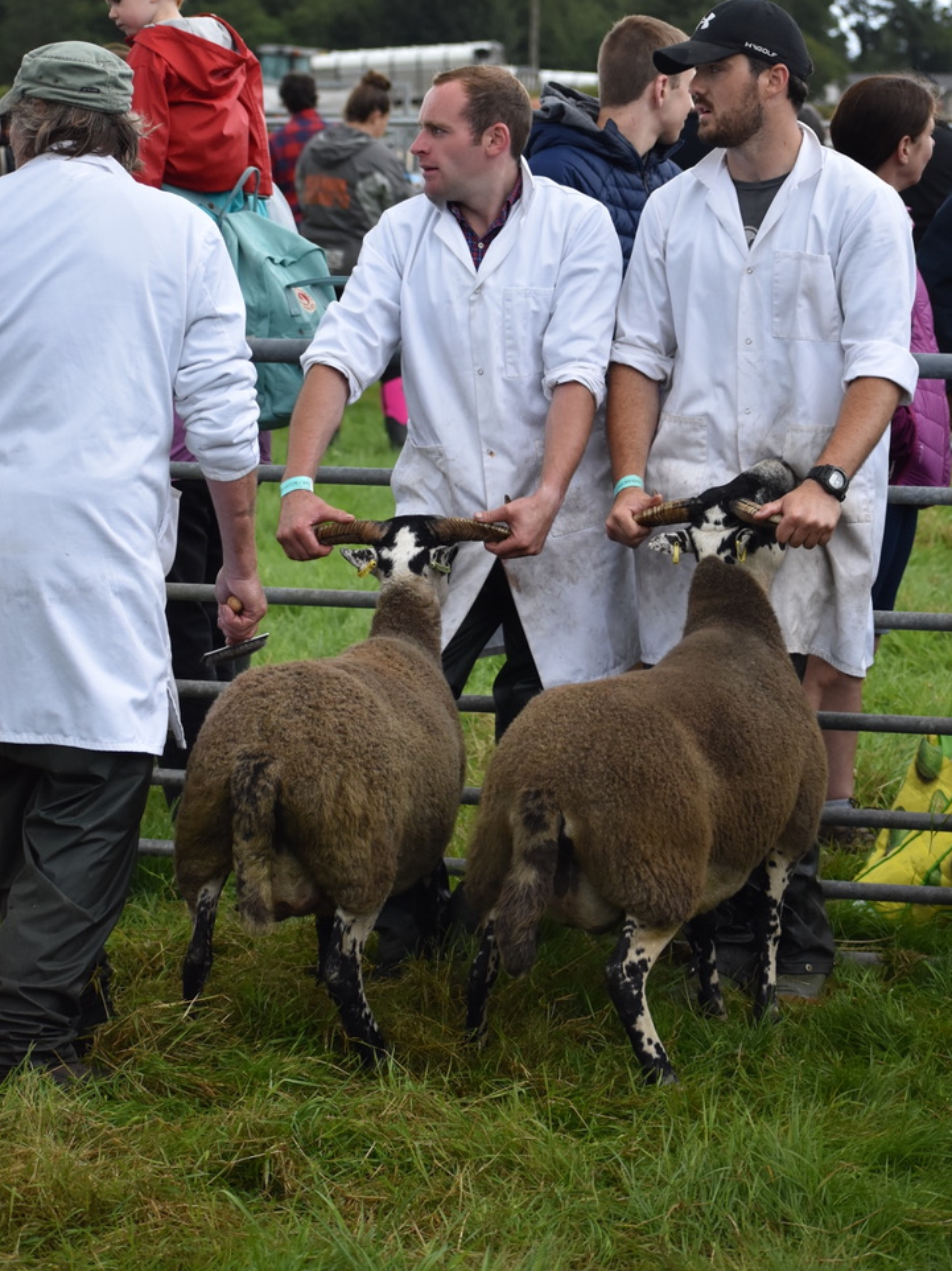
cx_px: 477
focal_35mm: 114
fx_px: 4182
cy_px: 562
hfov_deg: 13.0
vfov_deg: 17.3
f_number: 4.5
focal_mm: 70
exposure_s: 1/500
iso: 900
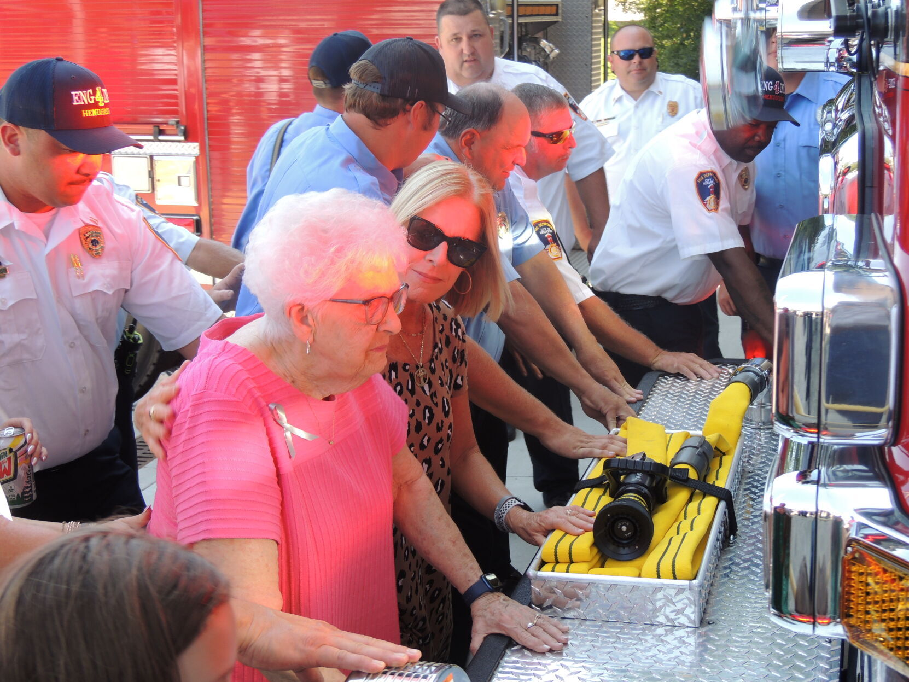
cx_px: 454
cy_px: 341
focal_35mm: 50
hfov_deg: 38.2
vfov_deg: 29.1
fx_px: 1313
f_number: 3.6
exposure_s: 1/100
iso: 100
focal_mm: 8.9
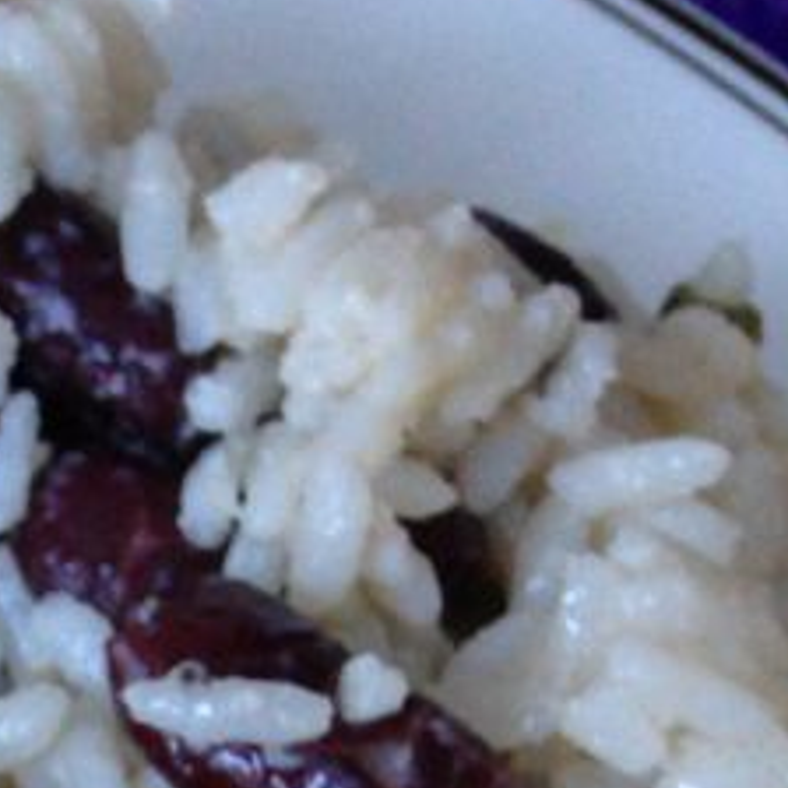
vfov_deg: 9.7
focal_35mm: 167
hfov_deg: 9.3
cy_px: 1632
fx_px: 4301
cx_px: -1122
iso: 80
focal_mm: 4.12
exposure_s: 1/20
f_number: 2.4
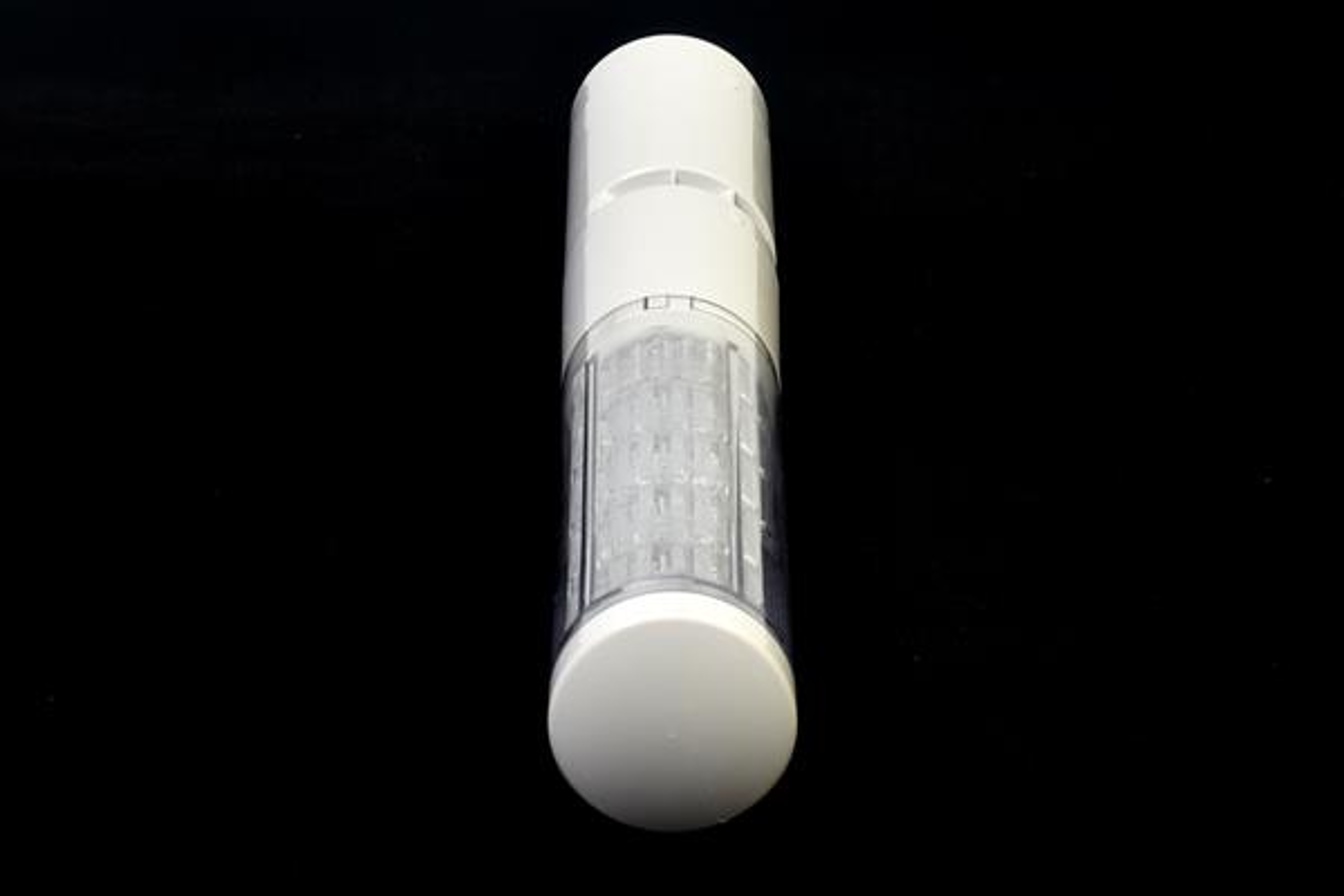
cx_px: 672
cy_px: 448
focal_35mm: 82
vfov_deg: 16.6
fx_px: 3080
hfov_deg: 24.6
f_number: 13
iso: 200
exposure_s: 1/200
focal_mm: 55
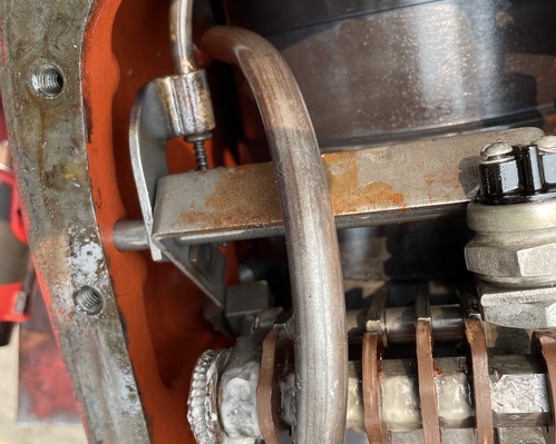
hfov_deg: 51.5
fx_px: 576
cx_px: 272
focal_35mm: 35
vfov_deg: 42.2
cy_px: 231
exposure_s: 1/281
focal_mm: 4.2
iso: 32
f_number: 1.6
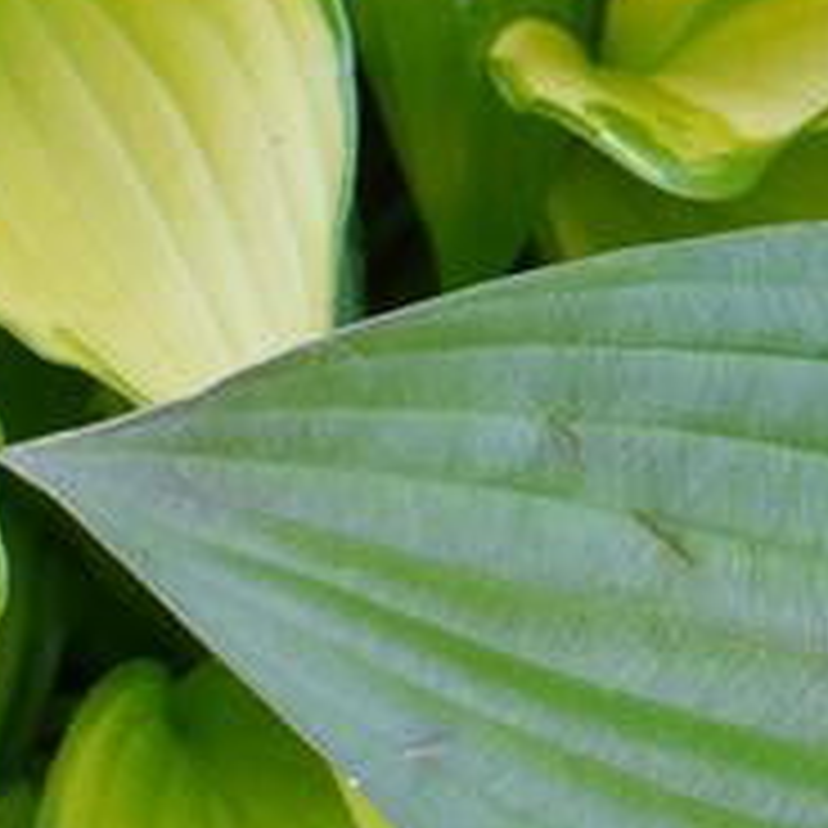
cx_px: 1539
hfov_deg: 5.3
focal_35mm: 327
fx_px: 8849
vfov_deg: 5.3
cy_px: 1476
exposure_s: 1/125
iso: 400
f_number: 5.6
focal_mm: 34
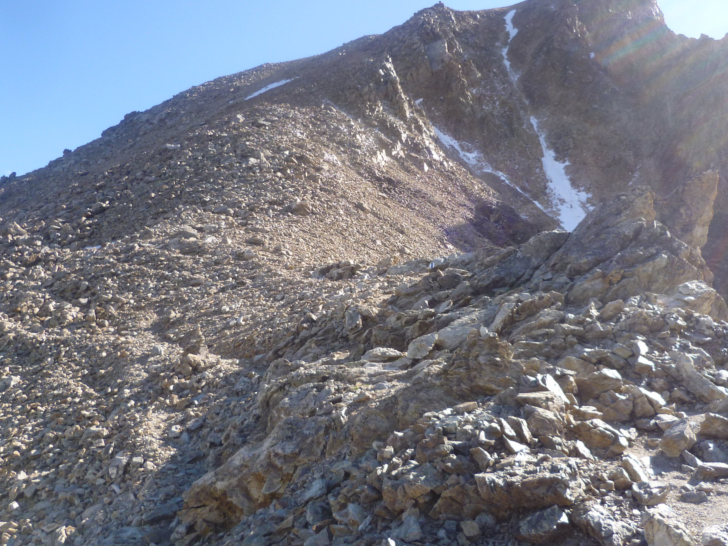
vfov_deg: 39.6
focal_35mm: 36
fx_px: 757
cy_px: 251
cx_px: 373
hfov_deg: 51.3
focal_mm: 5
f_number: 2.8
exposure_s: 1/400
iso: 80
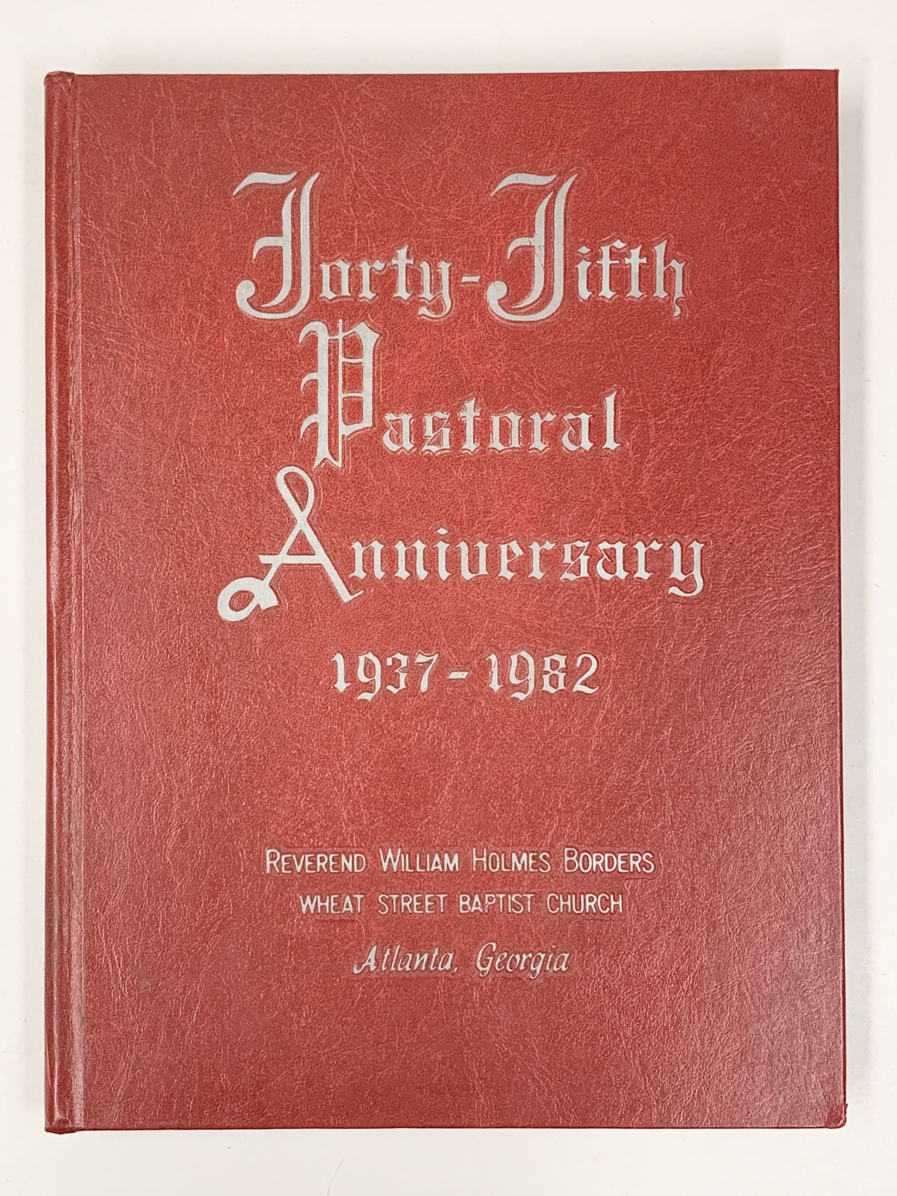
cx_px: 448
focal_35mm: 26
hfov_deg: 53.1
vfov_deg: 67.3
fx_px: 898
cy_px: 598
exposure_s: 1/60
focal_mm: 4.25
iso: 80
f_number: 1.8
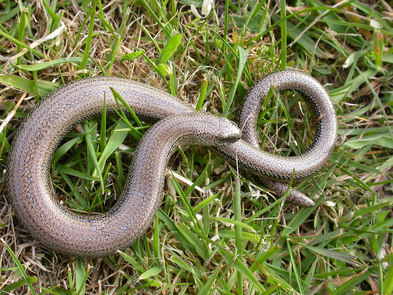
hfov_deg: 32.7
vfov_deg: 24.8
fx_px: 670
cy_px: 148
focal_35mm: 59
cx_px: 196
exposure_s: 1/82.4
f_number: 4.9
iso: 100
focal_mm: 12.2
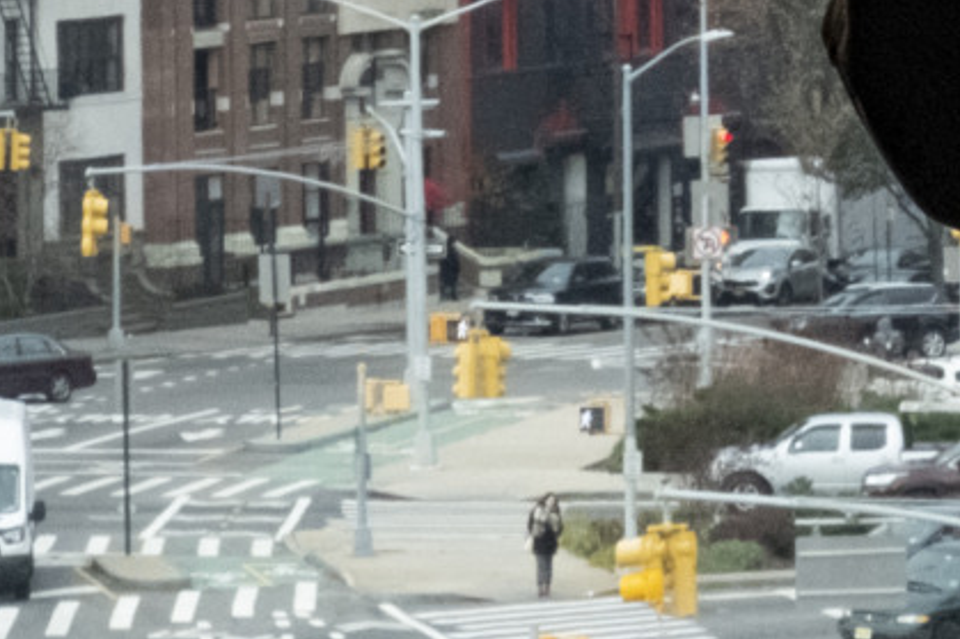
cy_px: -526
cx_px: 1473
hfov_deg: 5.6
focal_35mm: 367
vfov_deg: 3.7
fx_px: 9782
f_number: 16
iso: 1600
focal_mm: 50
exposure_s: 1/200
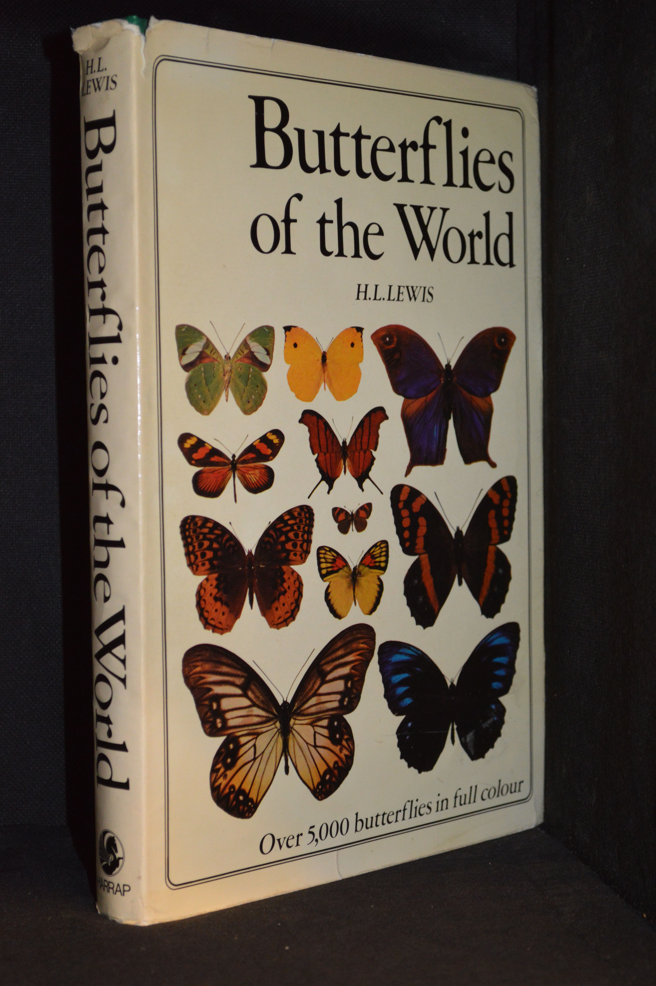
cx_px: 328
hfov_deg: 19.7
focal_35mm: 69
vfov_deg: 29.3
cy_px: 493
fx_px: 1889
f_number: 5.3
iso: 1600
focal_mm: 46
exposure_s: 1/60
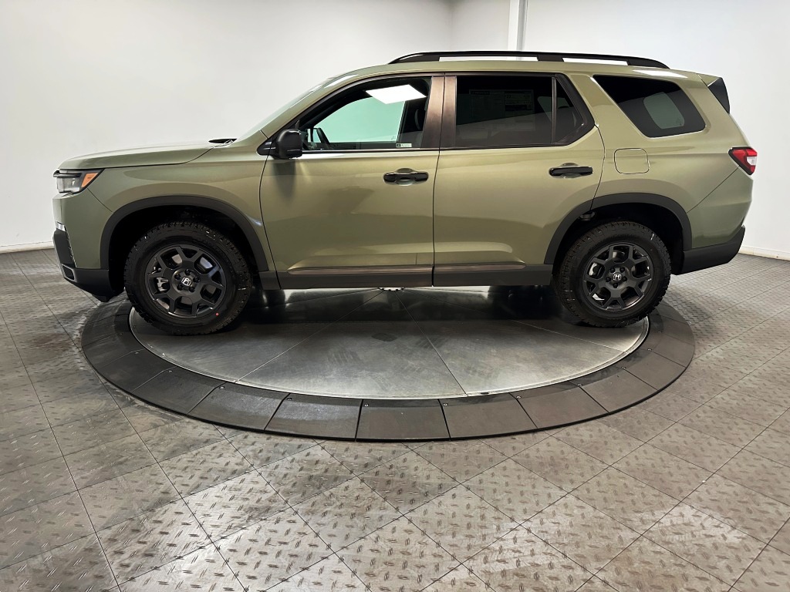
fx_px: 548
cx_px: 395
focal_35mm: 24
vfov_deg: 56.8
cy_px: 296
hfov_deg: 71.6
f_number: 1.78
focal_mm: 6.86
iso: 640
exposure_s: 1/60
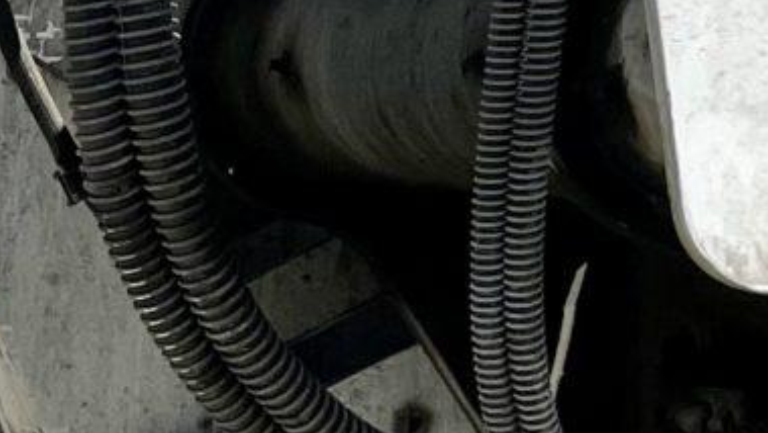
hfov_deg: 9.3
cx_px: -1443
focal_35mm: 191
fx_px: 3891
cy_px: 306
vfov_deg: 6.4
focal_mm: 4.2
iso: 32
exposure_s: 1/4292
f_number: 1.6
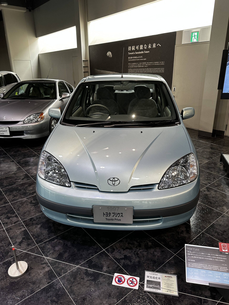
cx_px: 114
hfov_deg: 56.8
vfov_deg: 71.6
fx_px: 212
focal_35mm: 24
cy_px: 152
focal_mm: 6.86
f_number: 1.78
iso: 125
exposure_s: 1/120
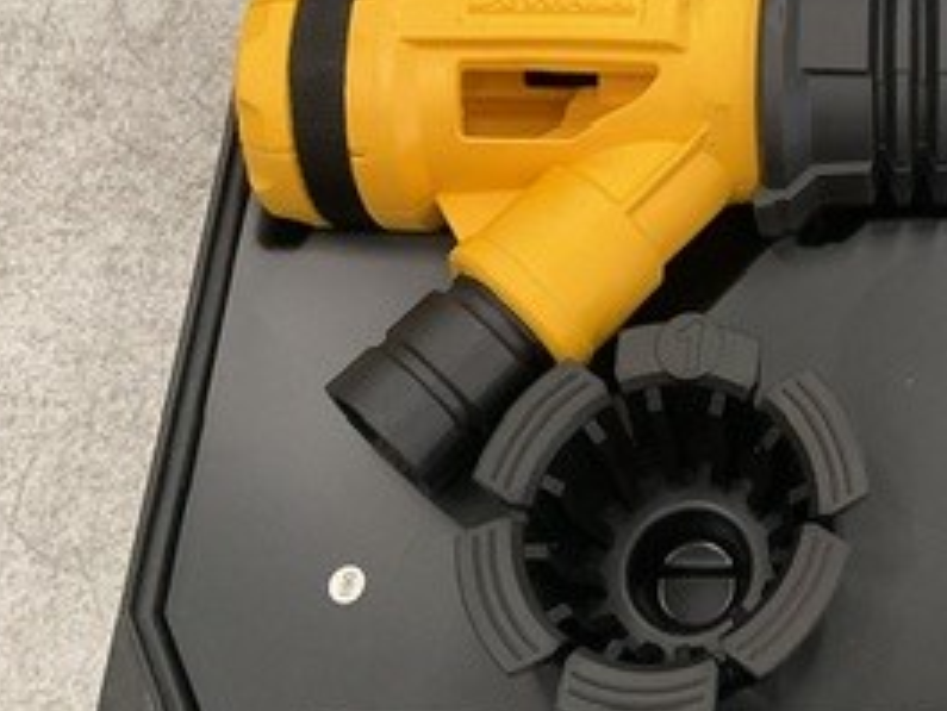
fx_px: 1916
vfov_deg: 20.3
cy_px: -18
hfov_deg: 26.1
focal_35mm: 70
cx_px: 976
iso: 100
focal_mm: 3
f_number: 1.8
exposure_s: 1/50
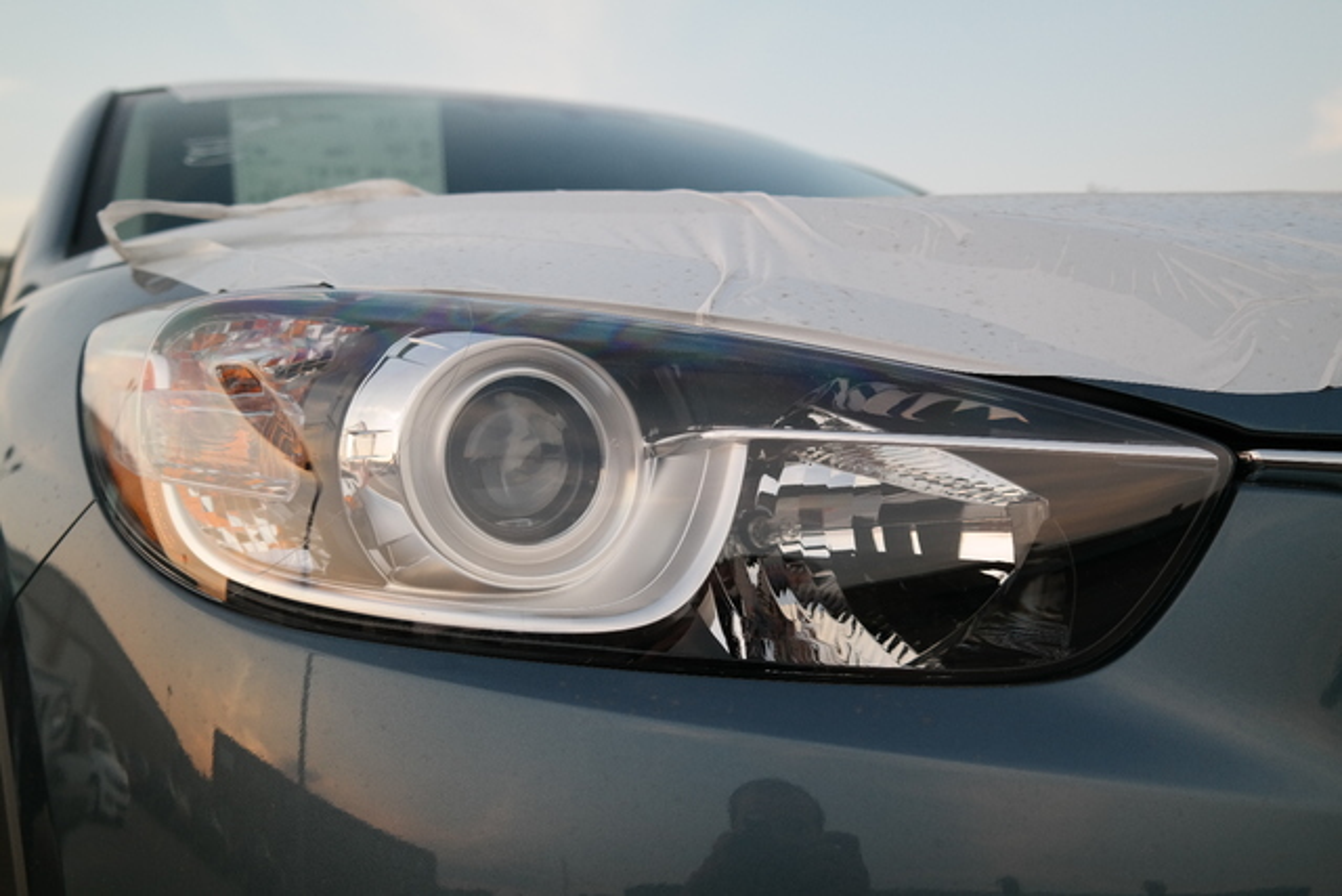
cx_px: 671
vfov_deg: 32.6
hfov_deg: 47.4
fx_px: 1529
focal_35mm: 41
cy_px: 448
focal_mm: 27
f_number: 4
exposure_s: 1/200
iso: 200
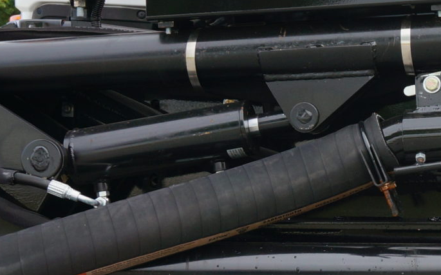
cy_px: 95
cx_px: 529
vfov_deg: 10.9
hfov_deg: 16.7
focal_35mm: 120
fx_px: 1441
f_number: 9
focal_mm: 21
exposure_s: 1/80
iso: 100
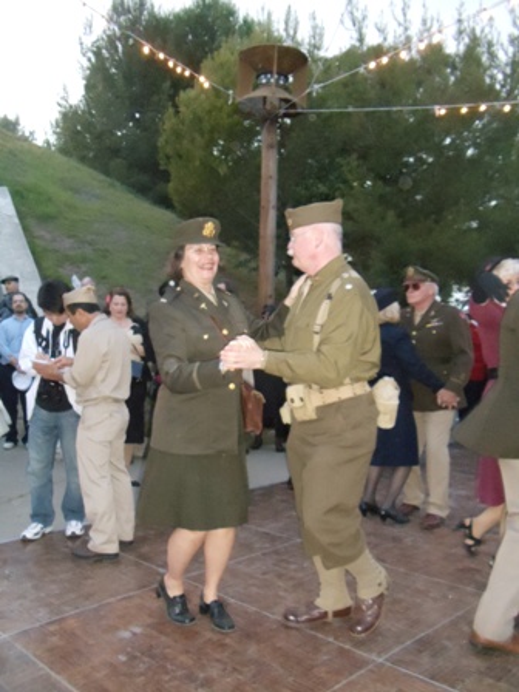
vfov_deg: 42.9
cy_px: 346
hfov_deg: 32.9
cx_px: 260
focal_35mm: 44
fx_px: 880
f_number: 3.5
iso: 800
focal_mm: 6
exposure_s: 1/30
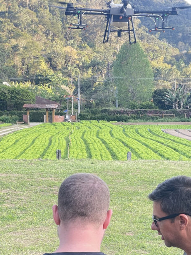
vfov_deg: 22.4
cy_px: 164
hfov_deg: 16.9
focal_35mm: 87
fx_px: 640
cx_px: 137
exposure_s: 1/99
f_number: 2
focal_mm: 6
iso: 50
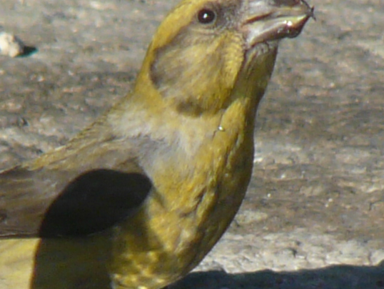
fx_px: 16625
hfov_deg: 1.3
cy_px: 185
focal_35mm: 1498
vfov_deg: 1.0
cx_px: -41
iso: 125
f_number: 5.6
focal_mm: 82.8
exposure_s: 1/500
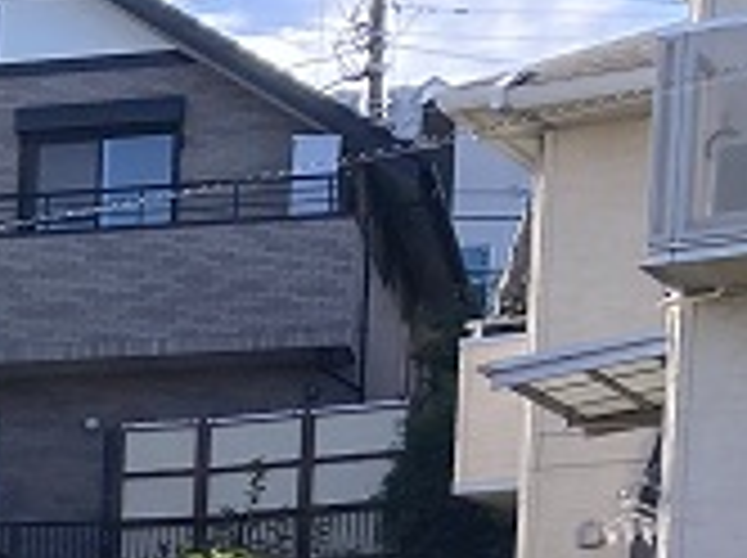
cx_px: -616
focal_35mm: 169
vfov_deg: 7.7
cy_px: 1634
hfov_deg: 10.9
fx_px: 3642
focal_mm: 3.99
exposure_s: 1/1043
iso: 20
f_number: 1.8
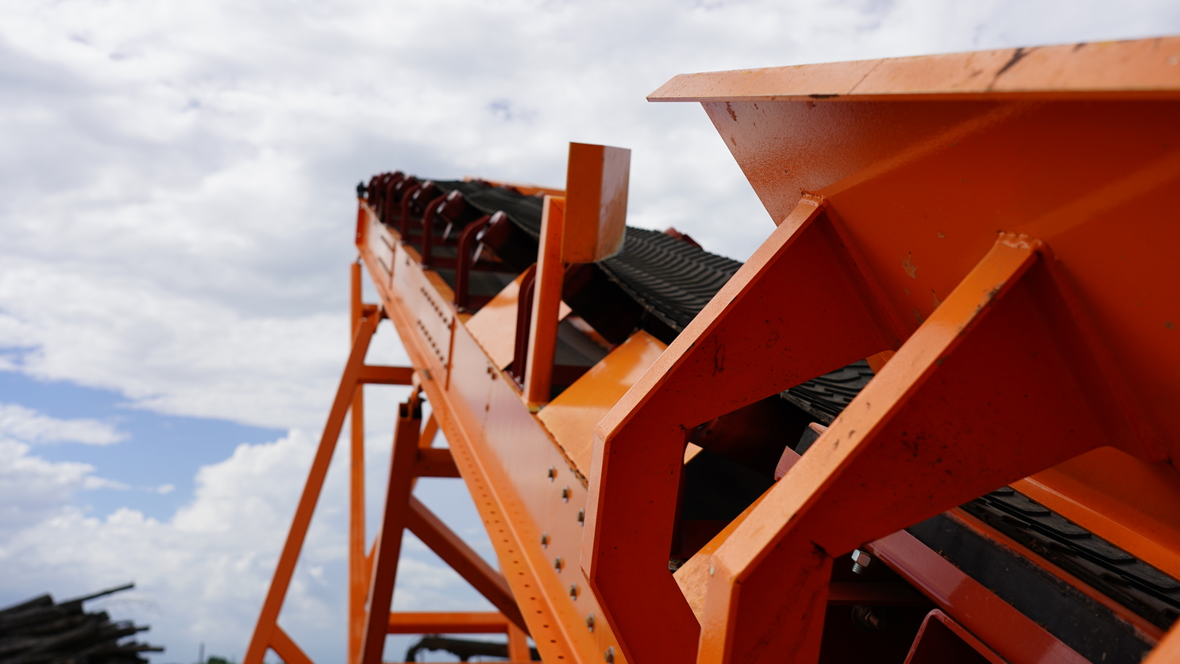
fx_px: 1158
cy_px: 279
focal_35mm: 37
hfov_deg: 54.0
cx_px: 595
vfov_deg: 31.9
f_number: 5
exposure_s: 1/800
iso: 100
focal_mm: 35
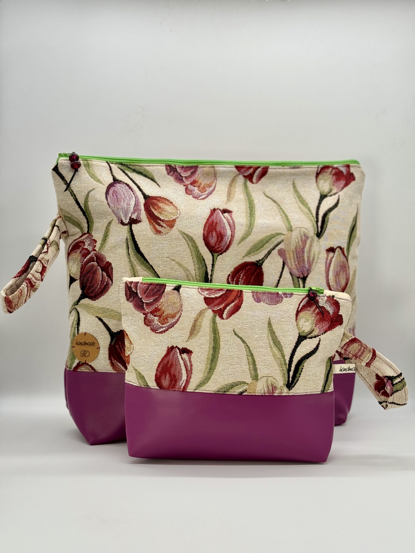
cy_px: 276
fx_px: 767
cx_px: 208
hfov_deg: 30.3
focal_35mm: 48
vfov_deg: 39.7
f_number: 1.78
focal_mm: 6.76
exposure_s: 1/739
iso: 64
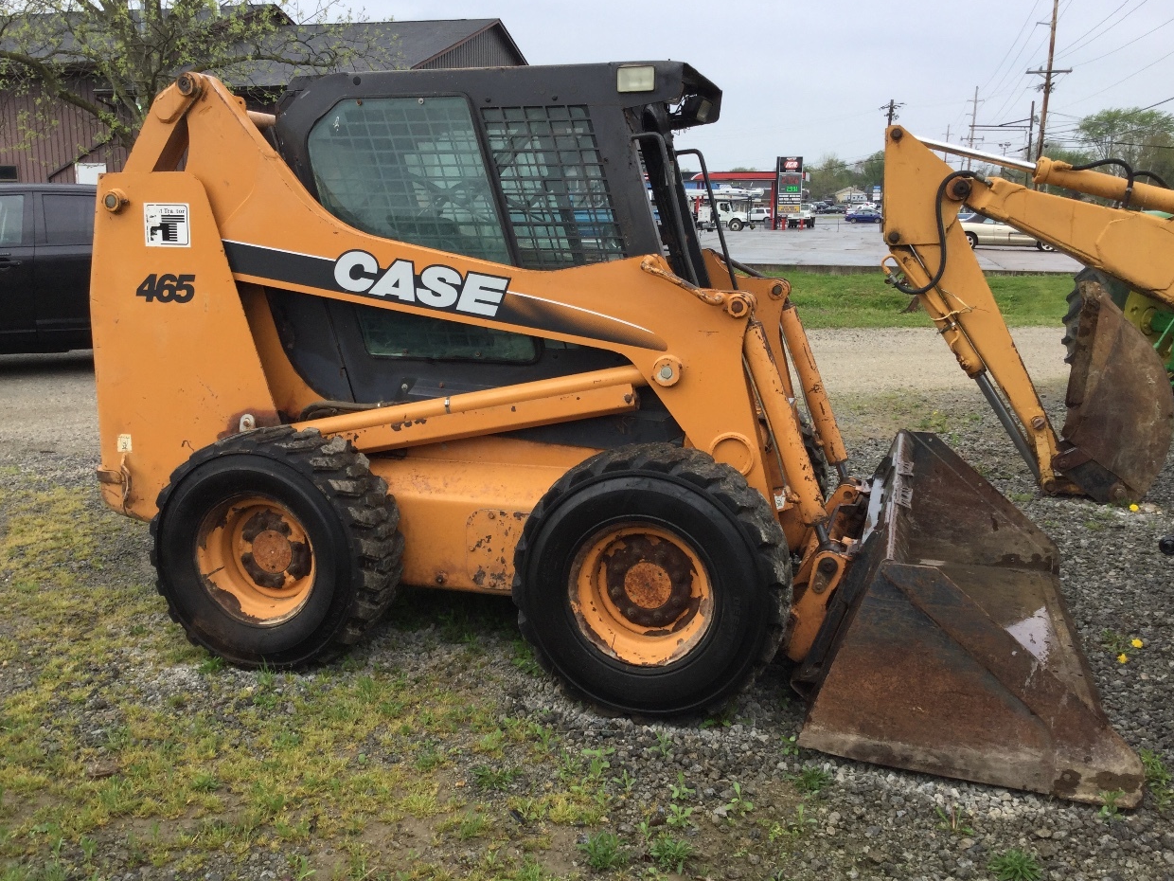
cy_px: 428
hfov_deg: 56.8
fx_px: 1085
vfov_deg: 44.2
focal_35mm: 32
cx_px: 591
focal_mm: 3.3
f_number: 2.4
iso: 25
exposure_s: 1/485
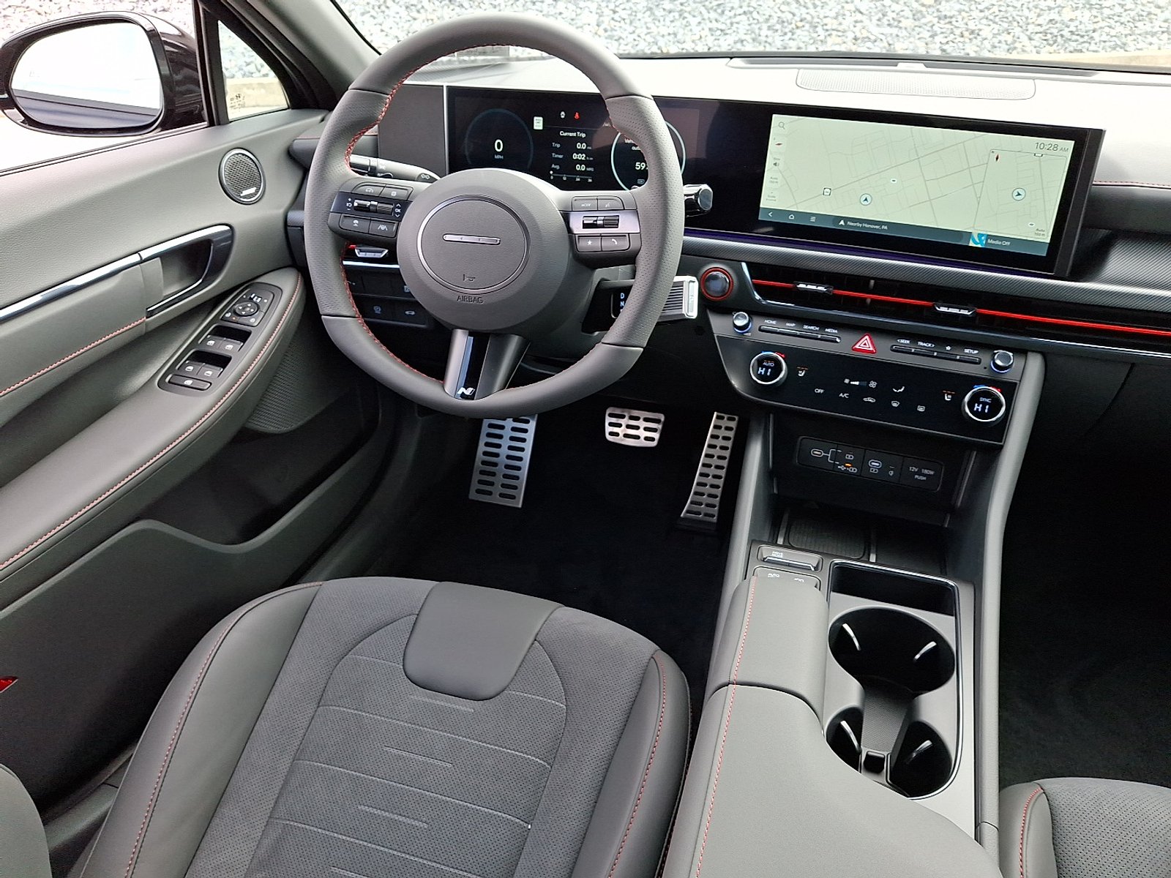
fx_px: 846
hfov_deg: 69.4
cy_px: 439
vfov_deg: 54.9
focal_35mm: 25
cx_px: 586
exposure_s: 1/120
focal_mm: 4.69
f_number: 1.8
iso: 28
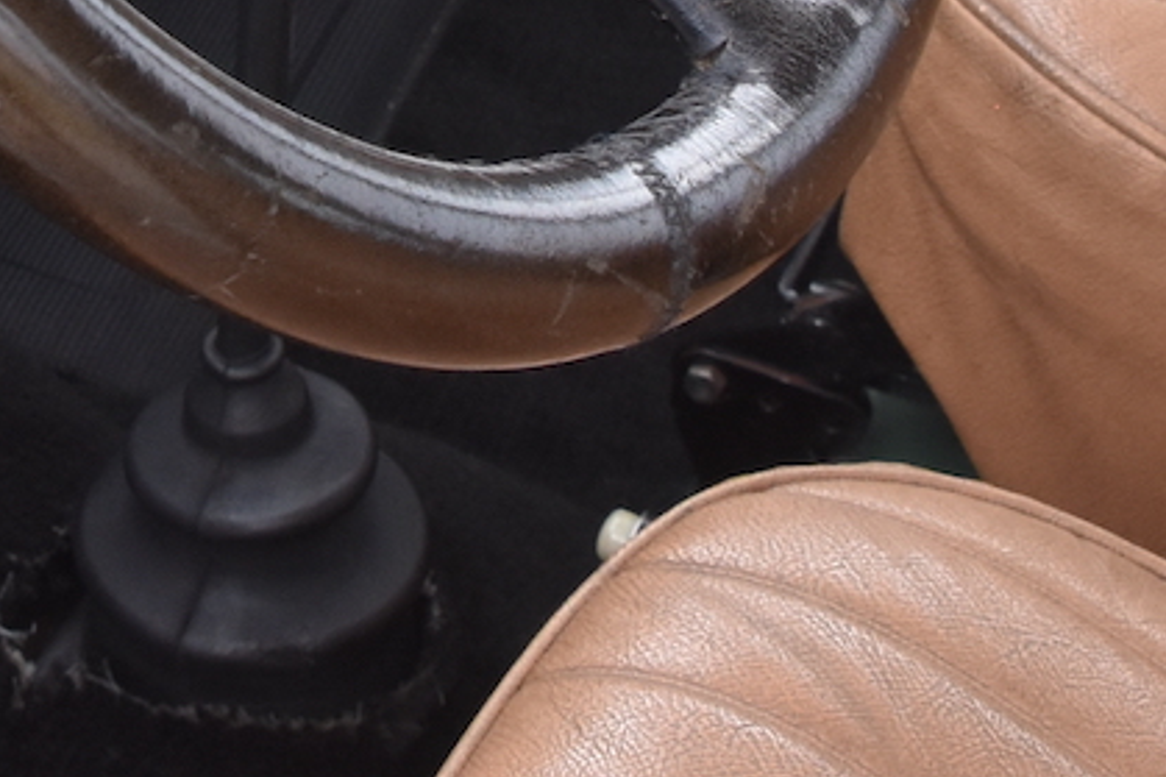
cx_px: -131
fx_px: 4176
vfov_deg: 9.7
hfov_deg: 15.5
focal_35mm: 129
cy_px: -879
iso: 800
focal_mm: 18
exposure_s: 1/250
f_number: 8
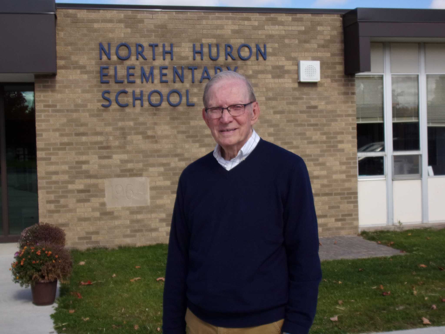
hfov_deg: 41.2
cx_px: 222
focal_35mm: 46
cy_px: 167
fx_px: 591
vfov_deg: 31.5
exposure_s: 1/600
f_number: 4.1
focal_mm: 8.3
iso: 80
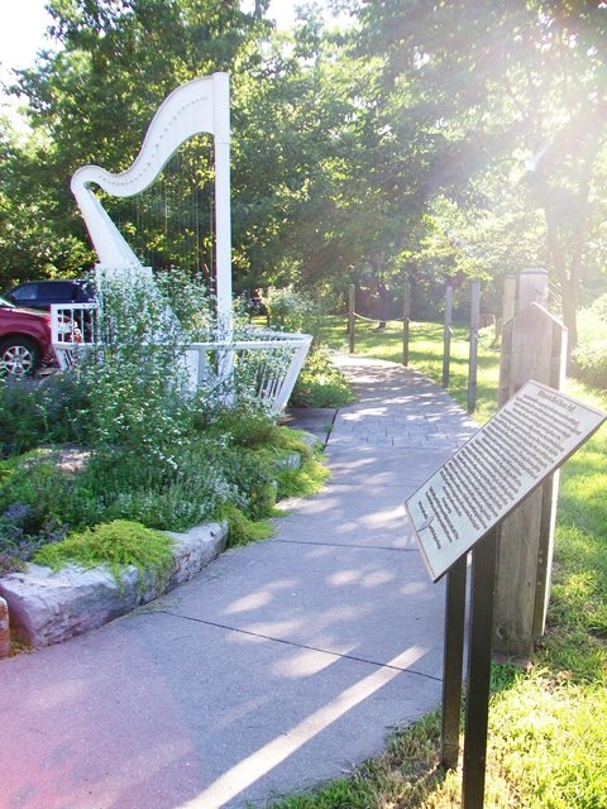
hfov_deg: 39.7
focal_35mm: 36
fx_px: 842
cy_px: 404
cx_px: 304
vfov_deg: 51.4
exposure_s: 1/125
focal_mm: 6
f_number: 2.7
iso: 64
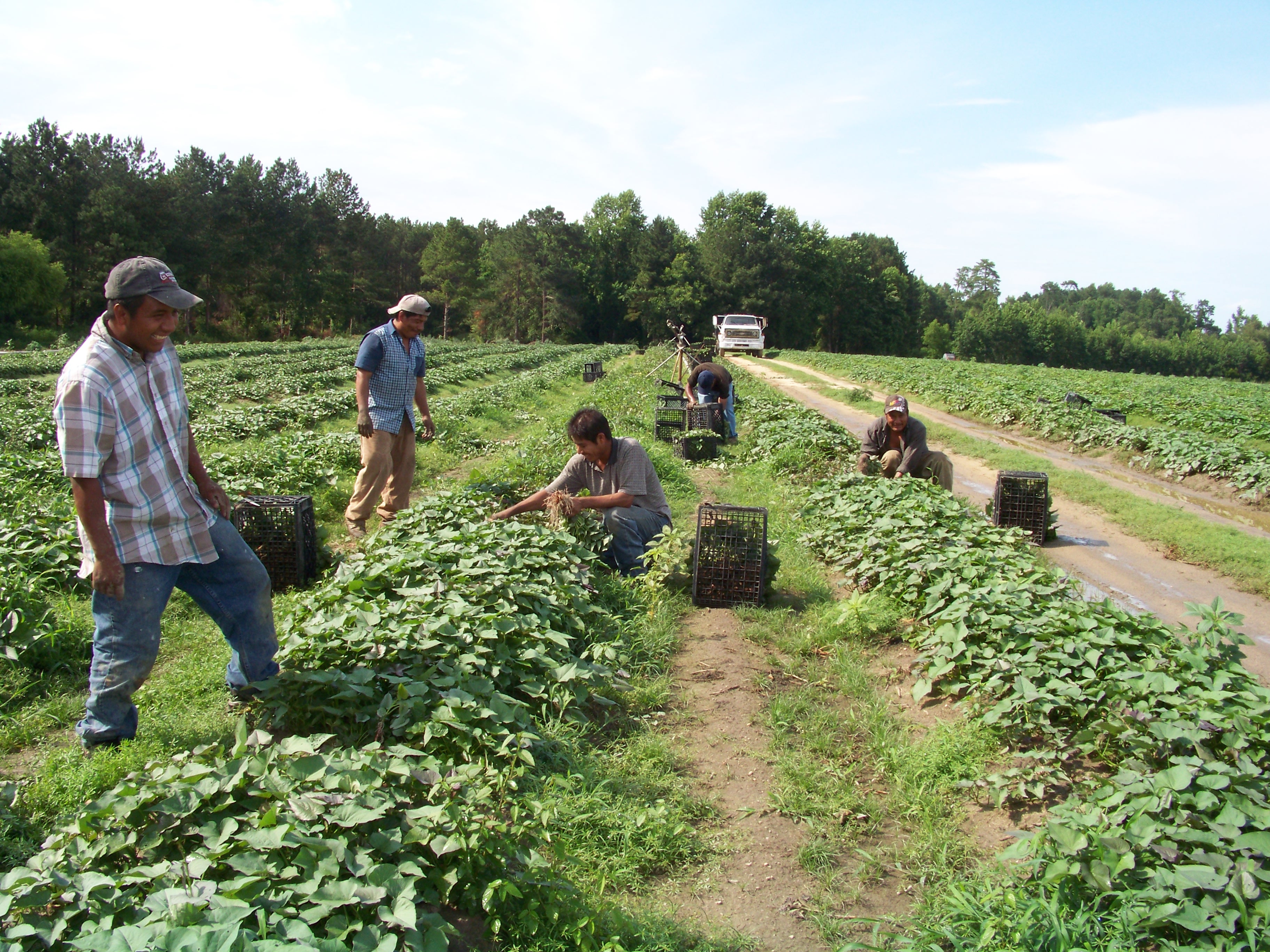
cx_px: 635
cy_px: 476
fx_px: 1211
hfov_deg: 55.4
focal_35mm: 33
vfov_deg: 42.9
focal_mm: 5.85
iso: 100
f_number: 8
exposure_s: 1/125
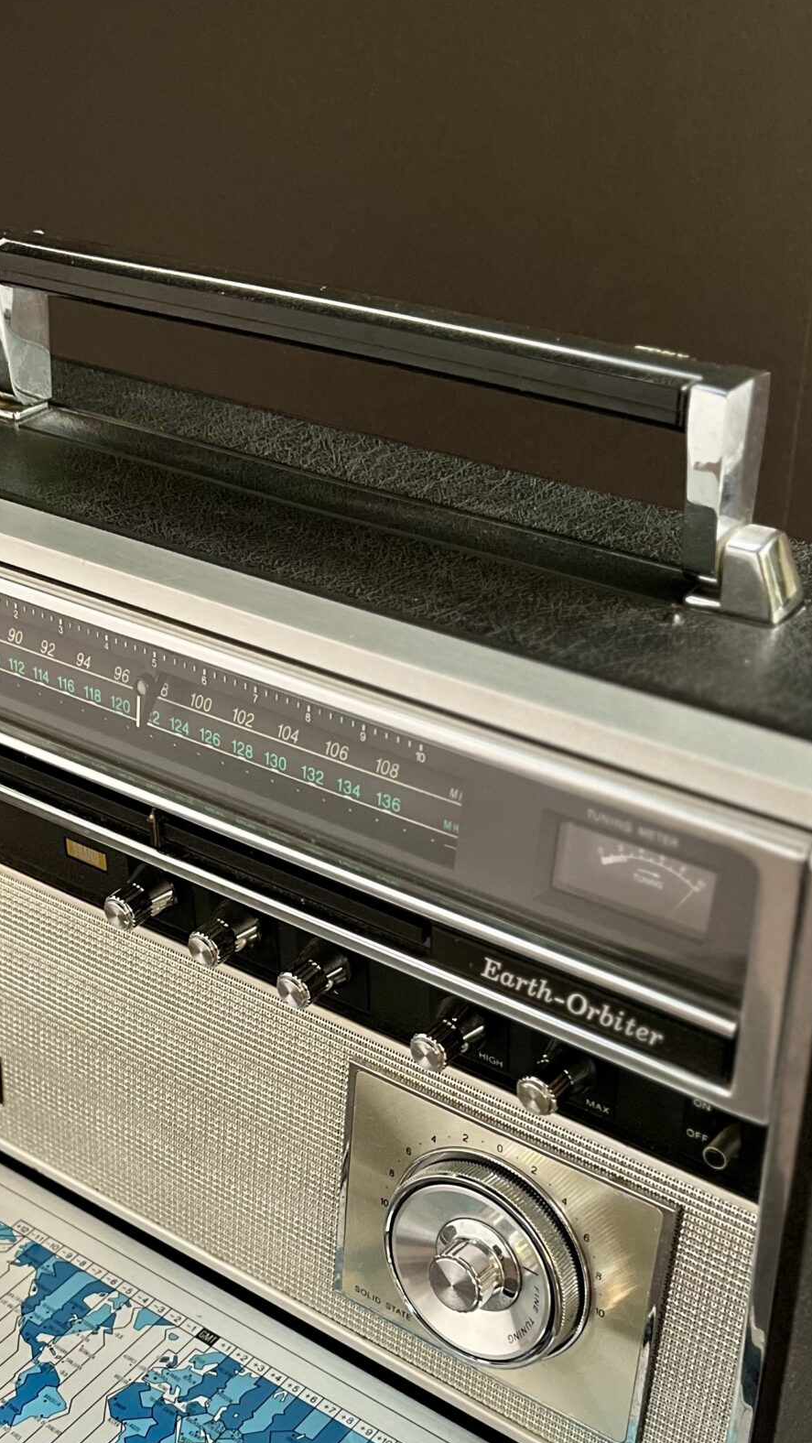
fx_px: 1760
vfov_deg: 43.8
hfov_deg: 26.0
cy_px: 991
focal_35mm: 46
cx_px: 350
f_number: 1.6
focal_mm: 5.1
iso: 640
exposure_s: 1/40
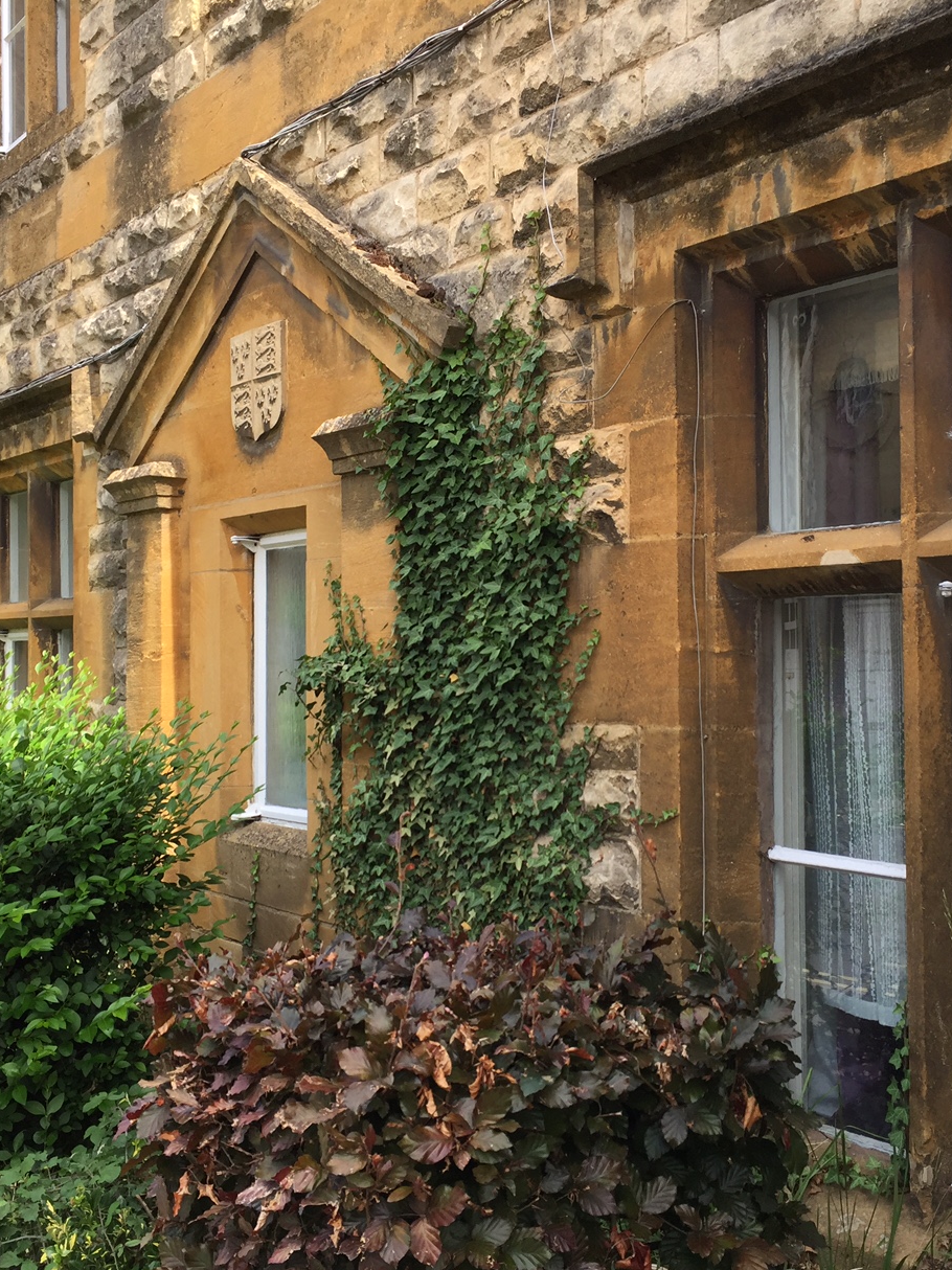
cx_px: 513
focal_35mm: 39
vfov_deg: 47.9
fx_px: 1431
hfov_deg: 36.8
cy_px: 638
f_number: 2.2
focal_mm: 4.15
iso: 32
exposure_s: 1/416
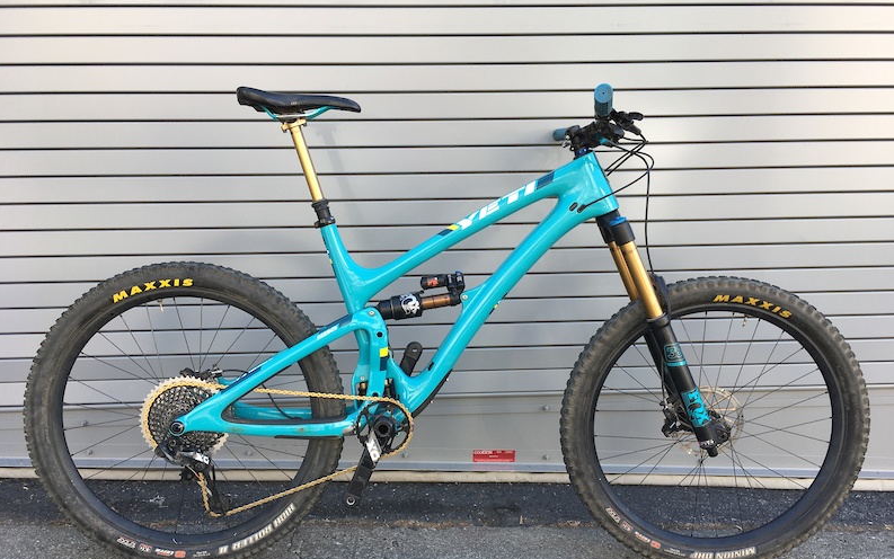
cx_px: 448
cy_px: 327
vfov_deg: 40.5
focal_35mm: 31
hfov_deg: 61.2
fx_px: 755
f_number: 2.2
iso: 25
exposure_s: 1/121
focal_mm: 4.15
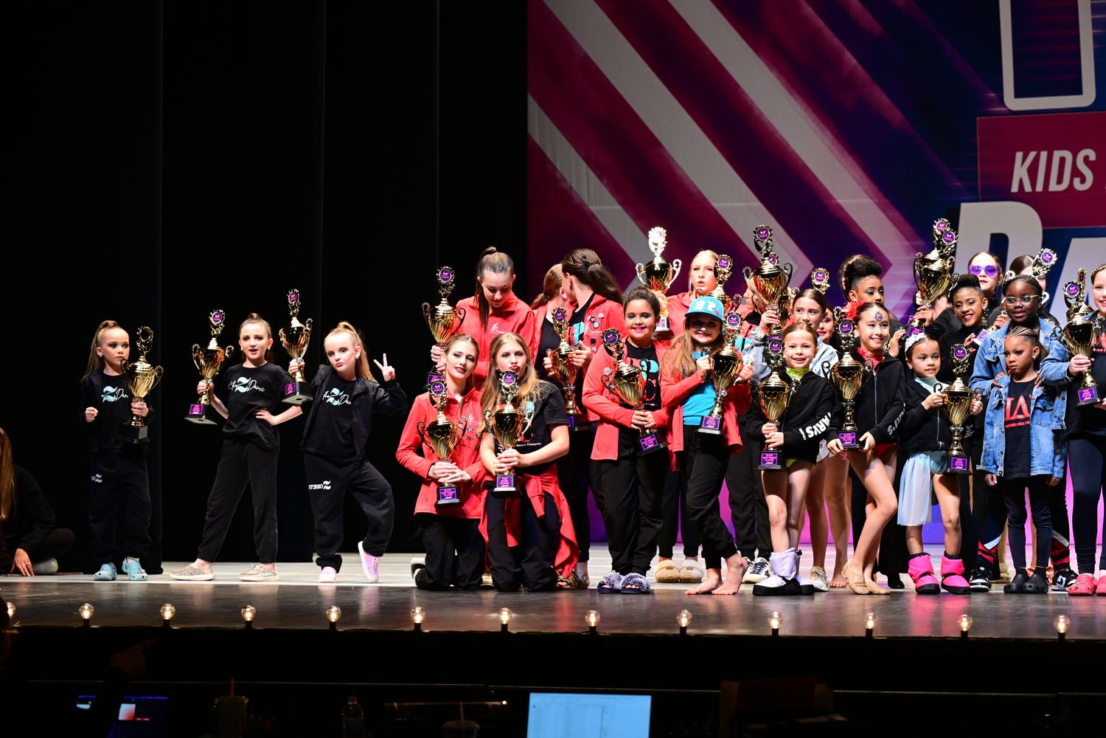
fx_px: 2734
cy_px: 369
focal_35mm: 89
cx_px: 553
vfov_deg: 15.4
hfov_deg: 22.9
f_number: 4.5
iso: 3200
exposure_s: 1/400
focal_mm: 89
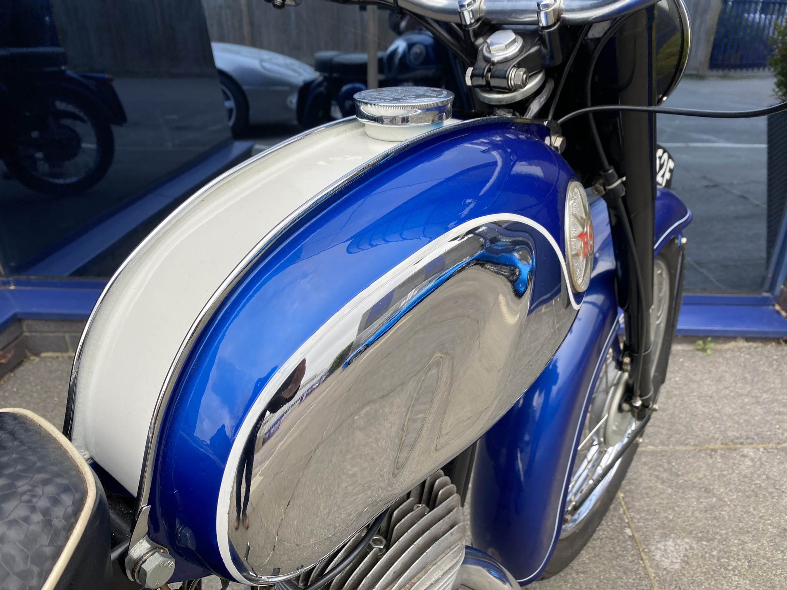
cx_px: 394
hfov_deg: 67.3
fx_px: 591
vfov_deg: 53.1
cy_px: 295
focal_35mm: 26
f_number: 1.8
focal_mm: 4.25
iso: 32
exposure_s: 1/235
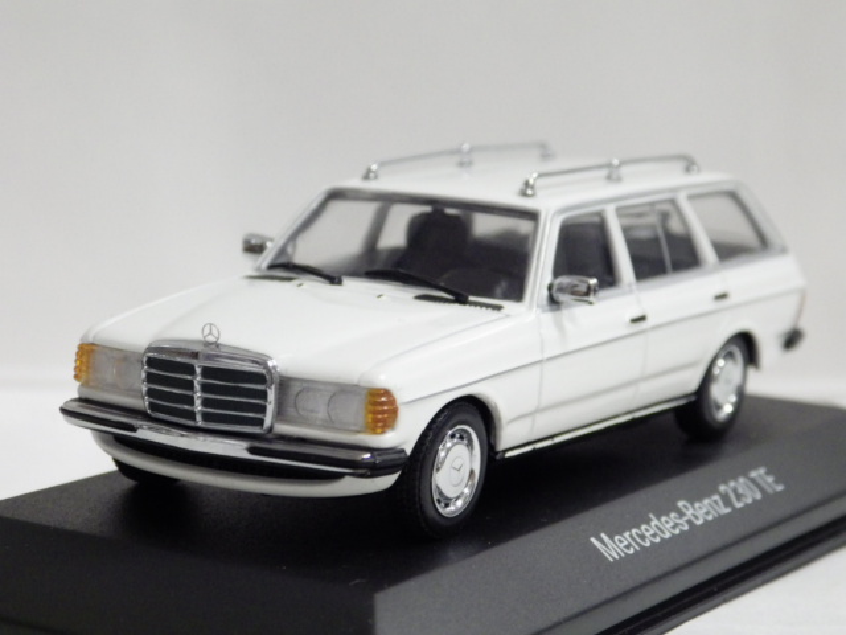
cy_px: 318
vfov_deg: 14.4
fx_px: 2517
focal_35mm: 103
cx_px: 423
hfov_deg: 19.1
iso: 800
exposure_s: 1/40
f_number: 4.6
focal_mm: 18.4
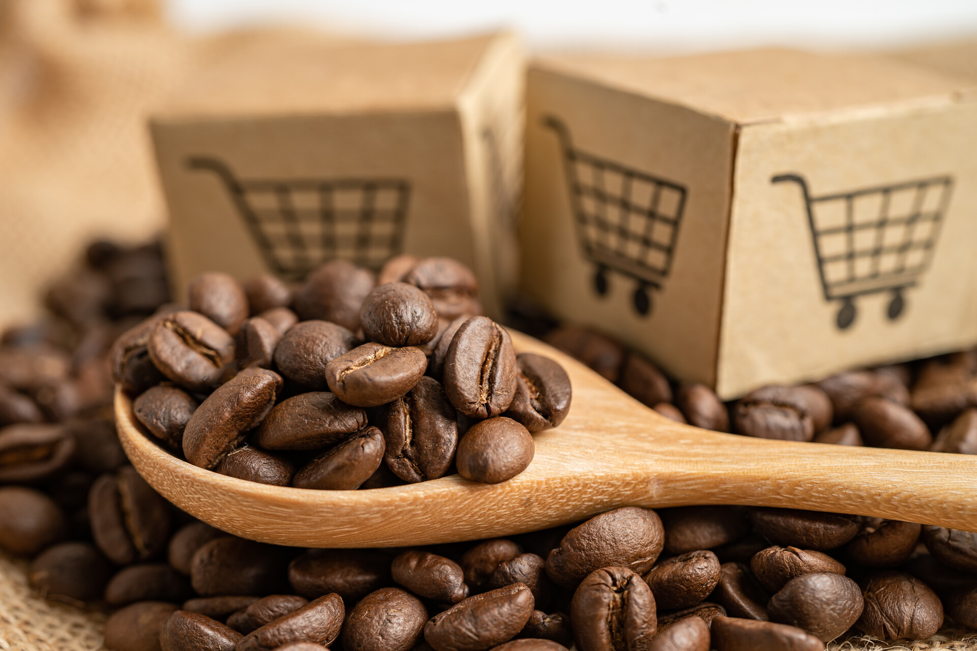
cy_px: 326
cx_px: 488
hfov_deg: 39.6
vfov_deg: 27.0
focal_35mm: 50
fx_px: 1357
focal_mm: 50
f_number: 5
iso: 100
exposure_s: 1/60
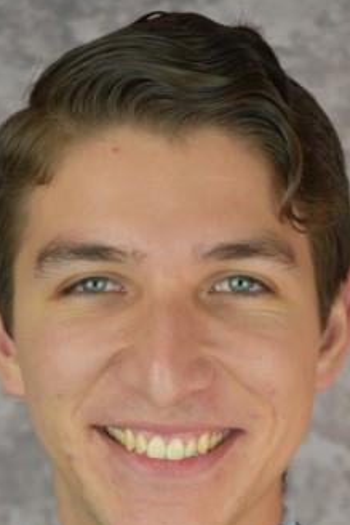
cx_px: 137
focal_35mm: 224
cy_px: 583
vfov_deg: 9.1
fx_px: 3263
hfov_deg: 6.1
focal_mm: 98
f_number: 4
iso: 560
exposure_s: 1/250
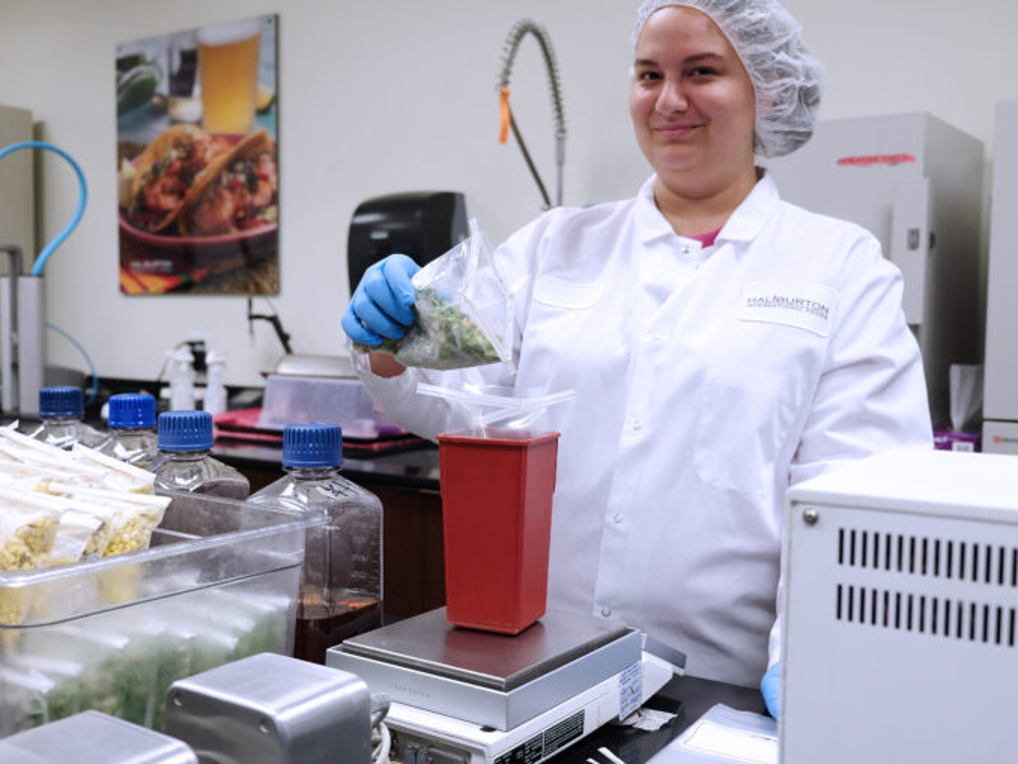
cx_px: 468
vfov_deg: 39.7
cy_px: 380
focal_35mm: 36
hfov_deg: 51.3
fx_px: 1059
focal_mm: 22.3
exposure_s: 1/20
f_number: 3.2
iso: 400
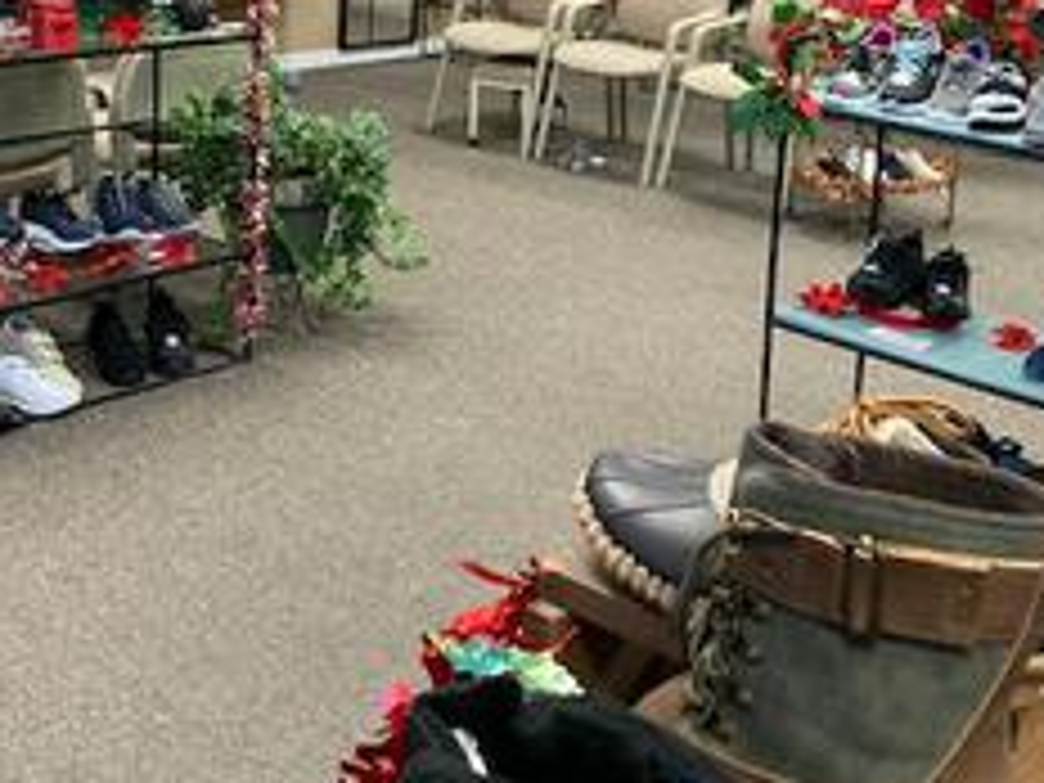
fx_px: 1749
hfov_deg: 33.2
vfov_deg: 24.8
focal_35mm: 58
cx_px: 500
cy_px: 153
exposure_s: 1/60
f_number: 1.8
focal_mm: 3.99
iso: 250
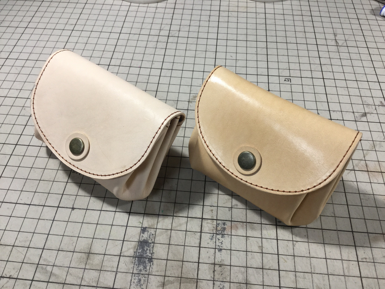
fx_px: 345
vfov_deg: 45.4
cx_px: 192
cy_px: 144
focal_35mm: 31
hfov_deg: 58.4
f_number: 2.4
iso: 50
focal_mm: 3.3
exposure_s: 1/30
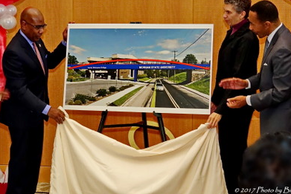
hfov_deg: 21.4
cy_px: 60
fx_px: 768
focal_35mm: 95
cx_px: 109
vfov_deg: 14.4
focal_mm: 21.32
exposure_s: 1/80
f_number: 4.5
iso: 800
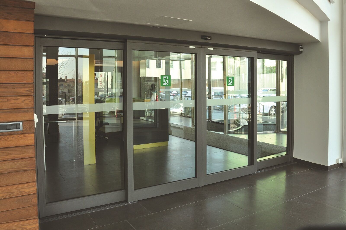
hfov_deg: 67.5
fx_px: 259
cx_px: 173
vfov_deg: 47.8
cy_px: 115
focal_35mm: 27
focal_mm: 18
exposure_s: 1/25
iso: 250
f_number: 13
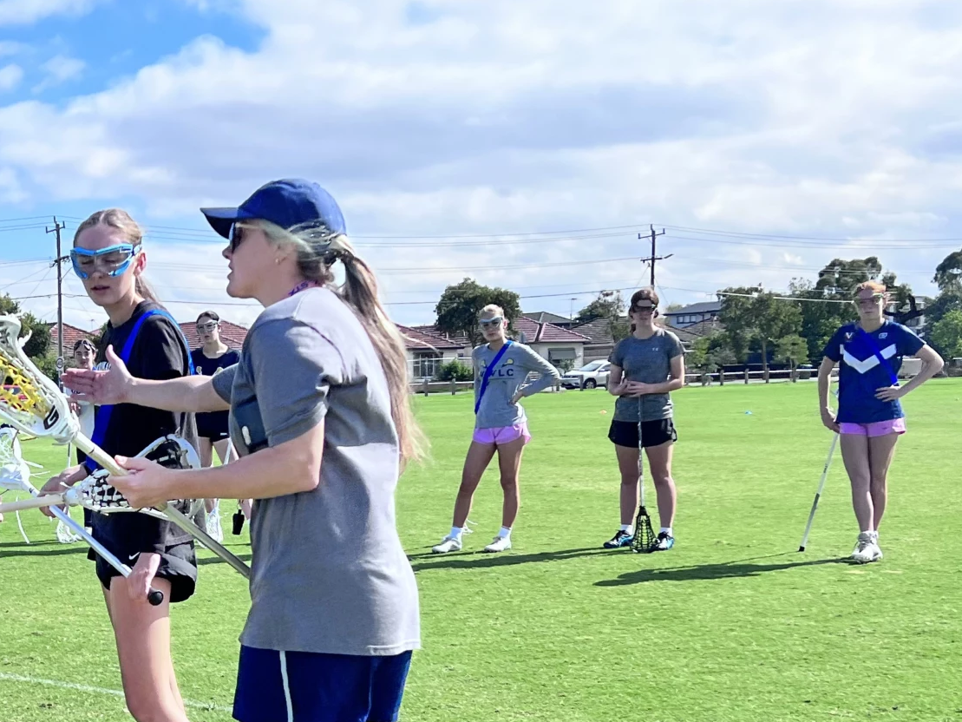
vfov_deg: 24.0
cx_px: 79
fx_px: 1668
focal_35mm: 60
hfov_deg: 30.6
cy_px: 582
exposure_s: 1/5076
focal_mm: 5.7
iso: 50
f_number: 1.5
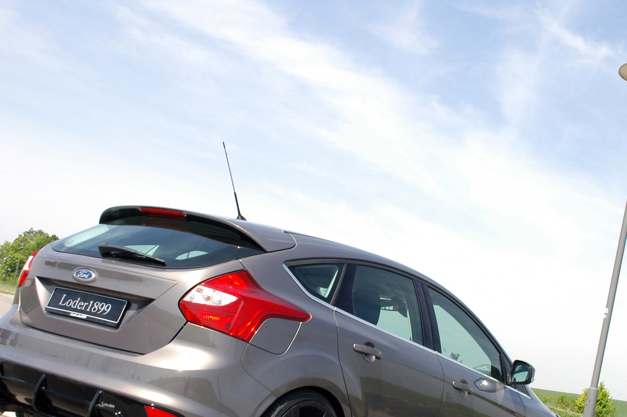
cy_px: 286
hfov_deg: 39.5
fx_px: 870
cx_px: 358
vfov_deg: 26.7
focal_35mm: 50
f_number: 7.1
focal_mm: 24
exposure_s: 1/200
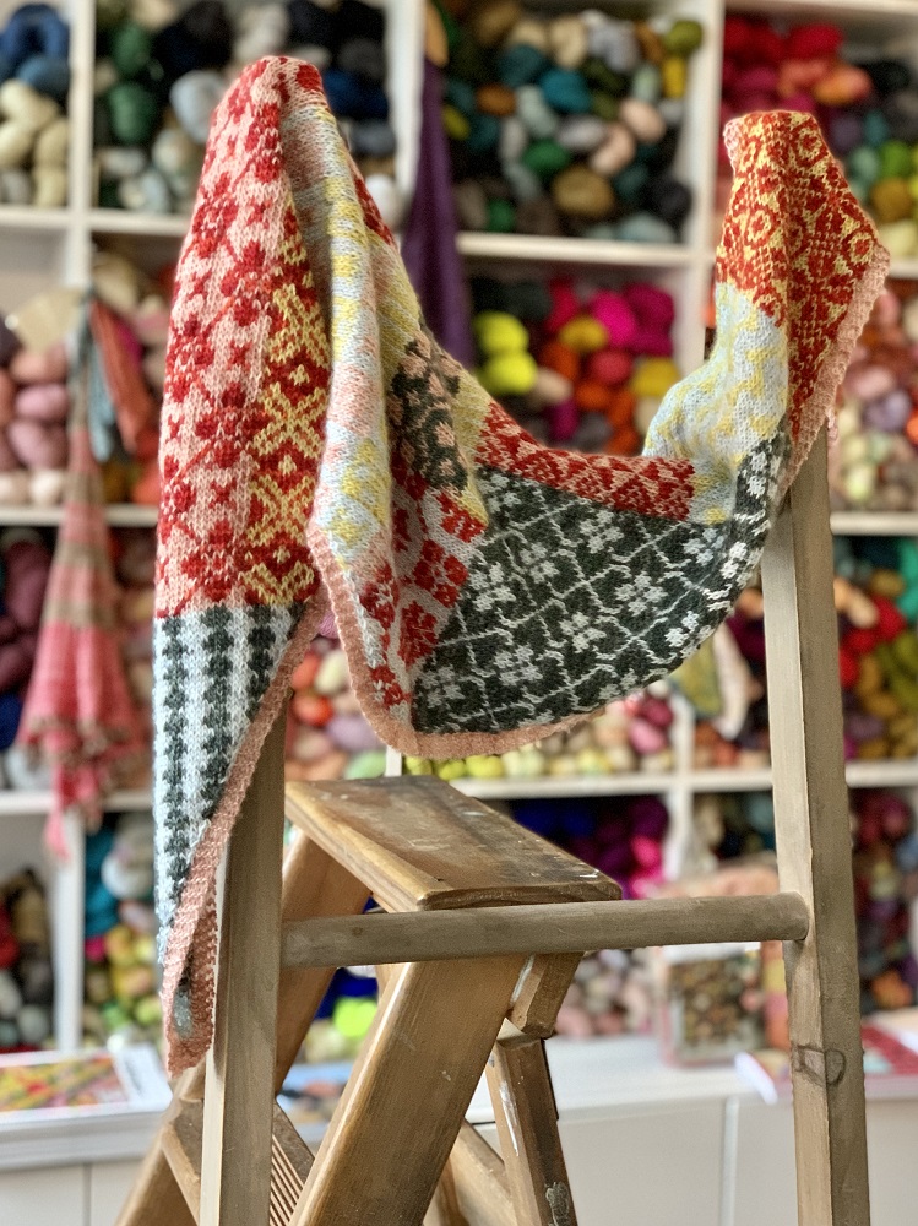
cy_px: 613
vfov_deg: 36.8
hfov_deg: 28.0
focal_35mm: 52
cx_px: 459
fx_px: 1840
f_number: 2.4
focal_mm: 6
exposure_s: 1/25
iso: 500
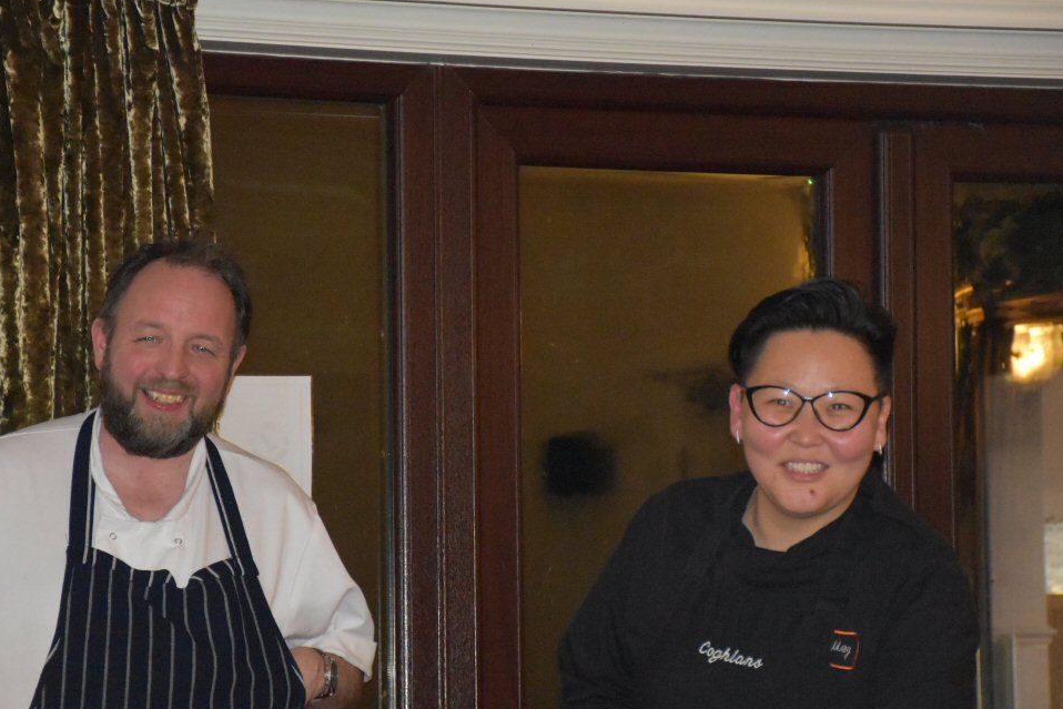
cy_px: 415
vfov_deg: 8.6
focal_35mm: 160
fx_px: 4714
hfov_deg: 12.9
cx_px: 446
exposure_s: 1/60
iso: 6400
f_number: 5.3
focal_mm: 85
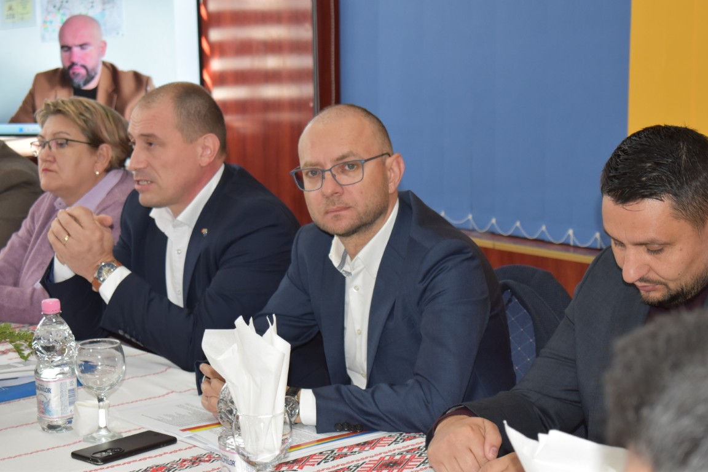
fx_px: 1622
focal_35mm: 82
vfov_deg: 16.6
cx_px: 354
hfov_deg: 24.6
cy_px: 236
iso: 1100
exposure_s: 1/60
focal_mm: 55
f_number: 5.6
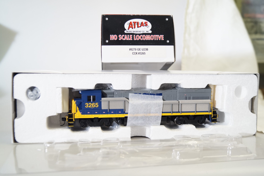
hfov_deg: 49.6
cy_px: 88
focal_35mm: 39
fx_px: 286
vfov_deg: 34.2
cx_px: 132
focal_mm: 26
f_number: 4.5
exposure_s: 1/160
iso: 500
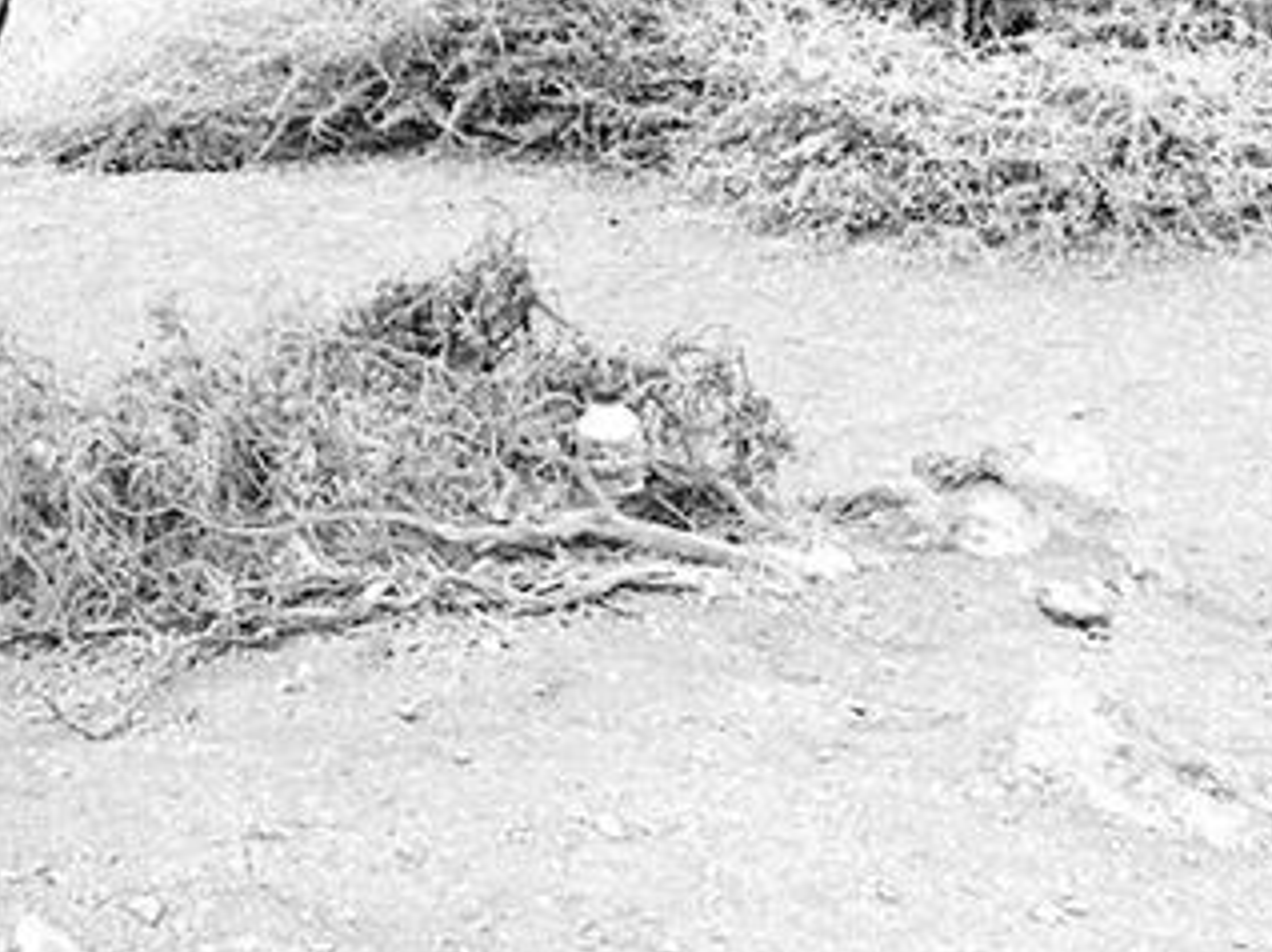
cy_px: 62
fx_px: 3121
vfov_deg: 17.1
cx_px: -288
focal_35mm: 85
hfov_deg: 21.3
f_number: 2.2
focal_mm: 4.5
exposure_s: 1/625
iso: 50
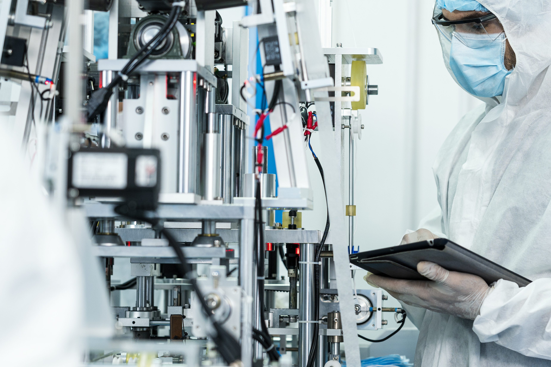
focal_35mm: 139
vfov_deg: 9.9
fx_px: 2126
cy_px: 195
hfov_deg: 14.7
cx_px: 408
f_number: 2.8
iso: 500
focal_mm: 85
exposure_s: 1/160
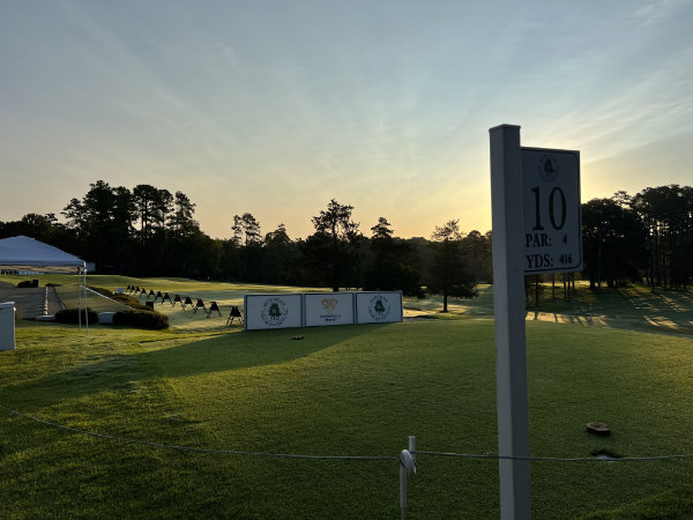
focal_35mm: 26
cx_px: 346
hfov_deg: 67.3
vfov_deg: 53.1
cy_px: 260
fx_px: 521
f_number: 1.5
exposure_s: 1/6211
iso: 50
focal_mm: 5.7
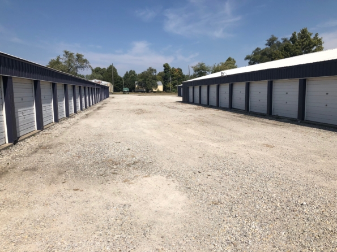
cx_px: 168
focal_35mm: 28
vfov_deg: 49.7
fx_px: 273
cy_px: 126
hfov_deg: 63.5
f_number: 1.8
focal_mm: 3.99
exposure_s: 1/4049
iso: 20
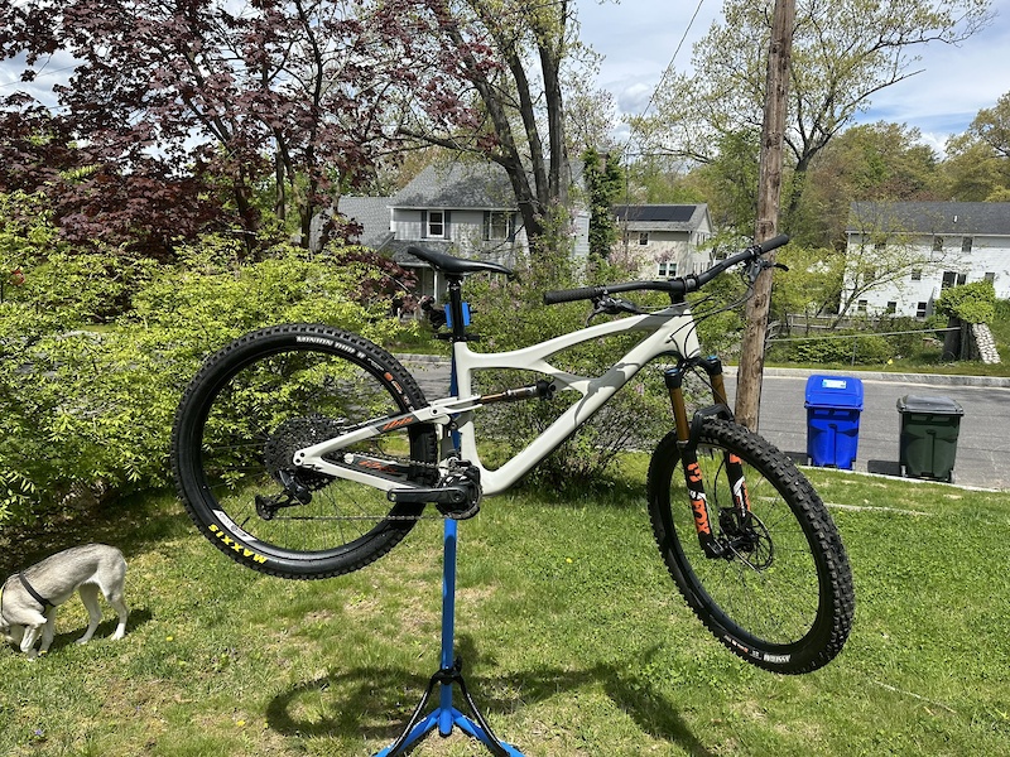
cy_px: 378
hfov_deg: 71.6
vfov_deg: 56.8
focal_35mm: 24
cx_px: 505
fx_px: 700
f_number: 1.78
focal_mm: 6.86
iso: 80
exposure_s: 1/3247
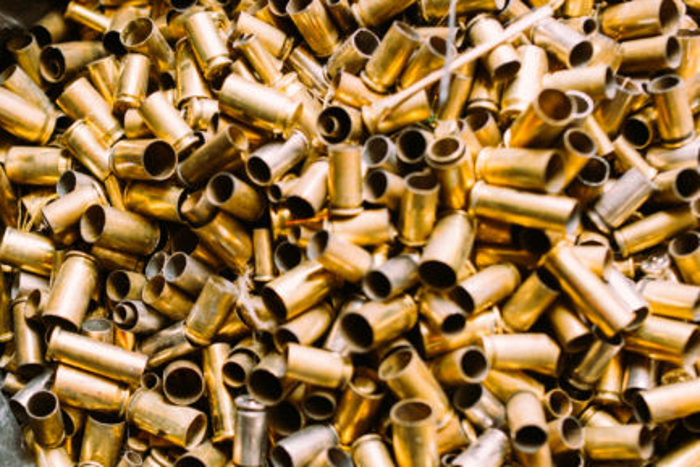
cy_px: 337
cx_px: 221
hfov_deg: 32.1
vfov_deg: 21.8
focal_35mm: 62
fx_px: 1206
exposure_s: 1/200
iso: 1000
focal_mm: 35
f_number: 2.8
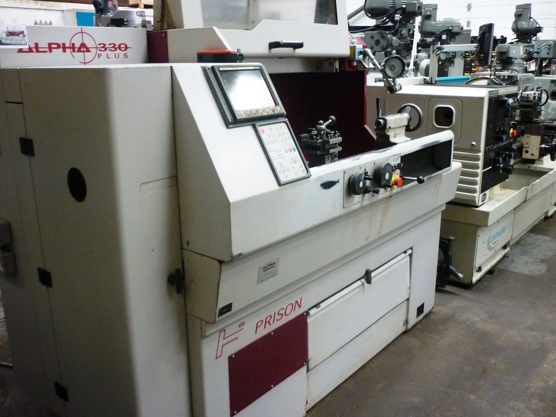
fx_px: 530
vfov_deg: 42.9
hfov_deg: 55.4
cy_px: 208
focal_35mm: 33
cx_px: 278
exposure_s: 1/30
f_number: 2.8
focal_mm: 5.5
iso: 320
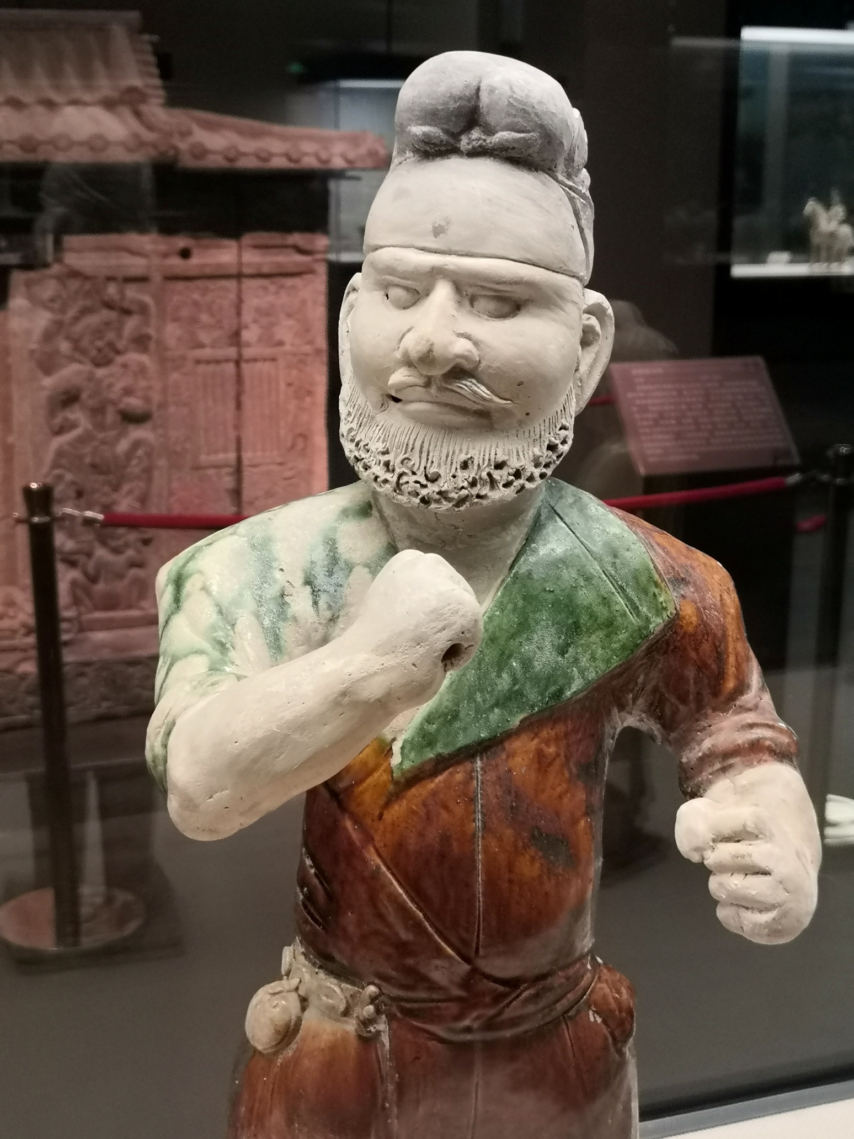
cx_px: 457
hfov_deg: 30.3
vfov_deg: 39.7
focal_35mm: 48
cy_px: 572
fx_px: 1579
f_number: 1.8
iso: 200
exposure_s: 1/50
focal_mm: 3.95
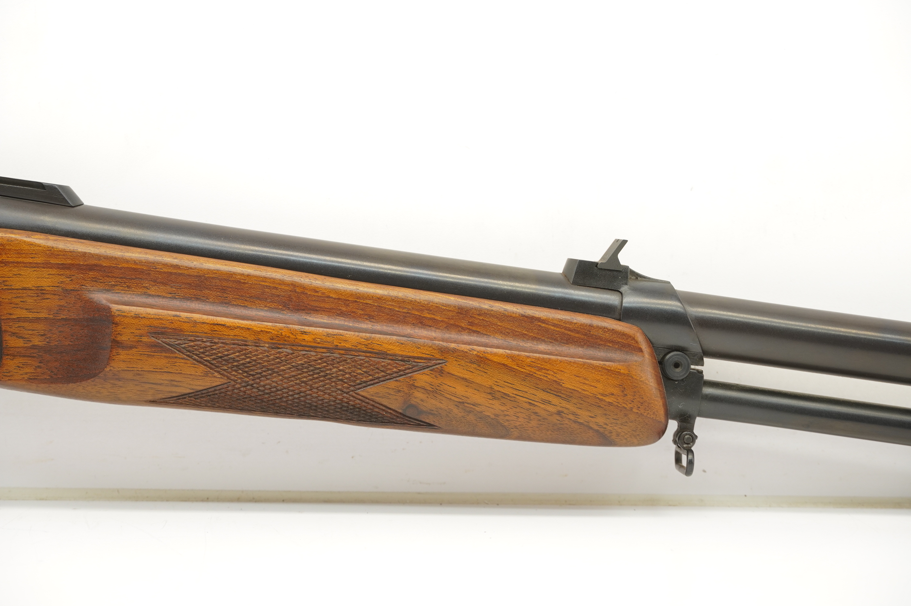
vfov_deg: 13.0
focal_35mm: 105
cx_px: 456
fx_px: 2655
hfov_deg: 19.5
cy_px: 303
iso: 500
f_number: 5.6
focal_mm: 70
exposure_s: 1/60
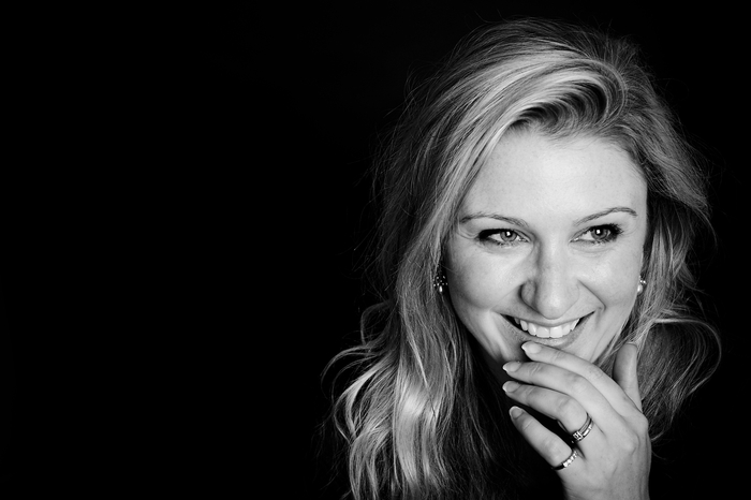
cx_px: 376
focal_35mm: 60
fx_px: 1251
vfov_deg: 22.6
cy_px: 250
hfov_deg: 33.4
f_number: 8
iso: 200
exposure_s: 1/160
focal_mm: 60
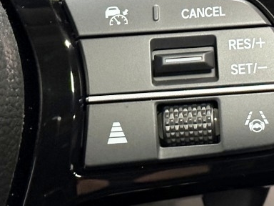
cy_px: 71
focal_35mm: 128
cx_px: 180
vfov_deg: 11.6
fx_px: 1013
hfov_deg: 15.4
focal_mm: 6.86
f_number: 1.78
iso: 640
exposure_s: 1/24
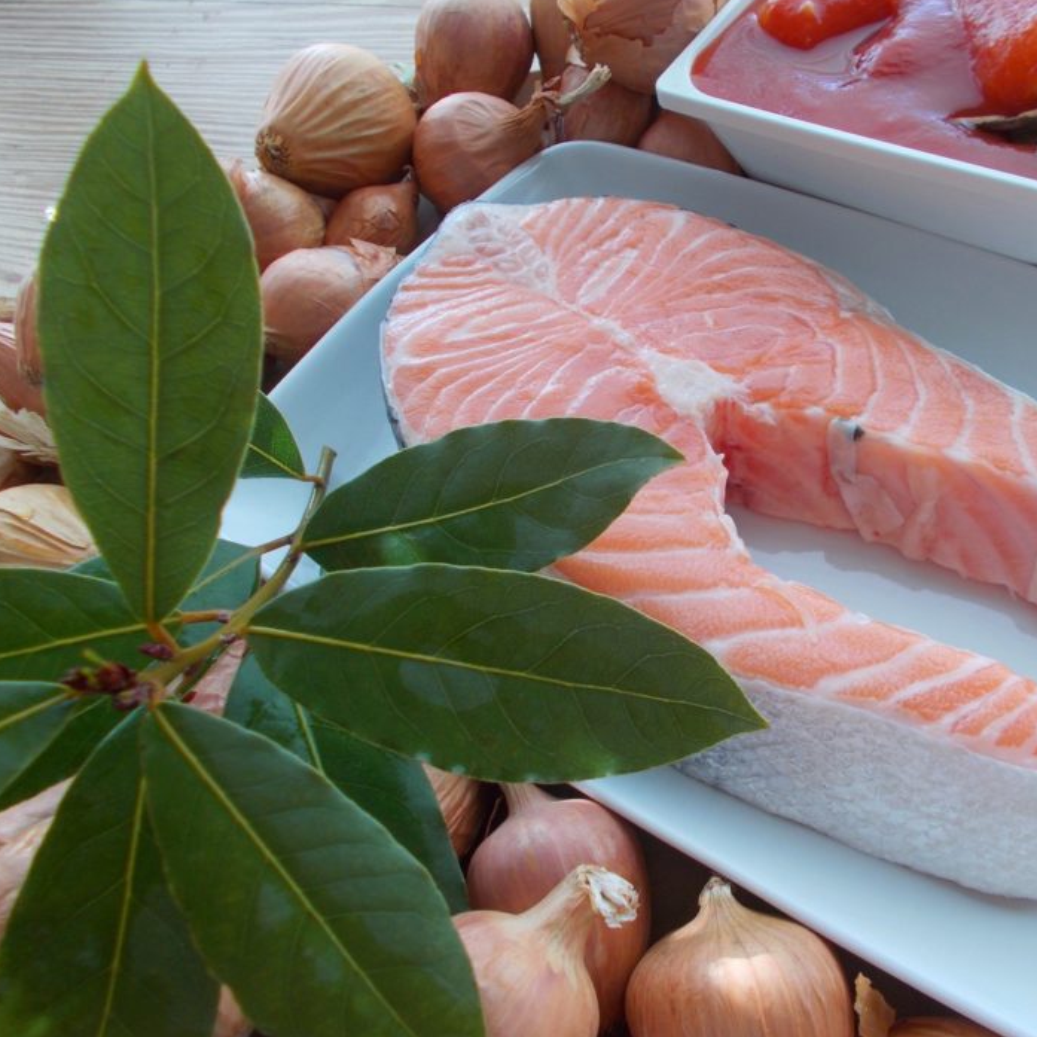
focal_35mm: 31
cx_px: 668
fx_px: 1051
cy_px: 516
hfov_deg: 51.8
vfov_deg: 52.5
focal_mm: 4.6
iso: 80
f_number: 3.2
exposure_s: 1/30
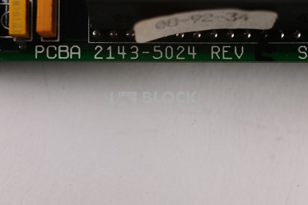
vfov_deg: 27.0
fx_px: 428
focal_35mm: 50
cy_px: 102
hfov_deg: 39.6
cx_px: 154
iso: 320
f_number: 11
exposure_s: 1/160
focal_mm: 50
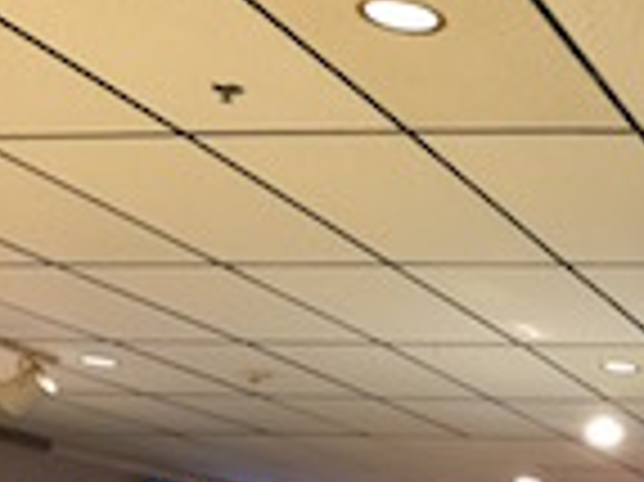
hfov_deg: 21.3
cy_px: 572
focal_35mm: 81
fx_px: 1506
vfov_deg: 17.4
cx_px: 896
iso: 200
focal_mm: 4.15
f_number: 2.2
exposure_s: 1/15
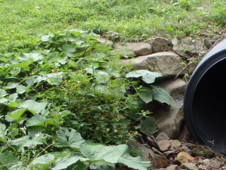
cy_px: 137
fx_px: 509
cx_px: 244
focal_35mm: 78
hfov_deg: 23.6
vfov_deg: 18.7
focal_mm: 5
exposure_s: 1/80
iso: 125
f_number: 3.9
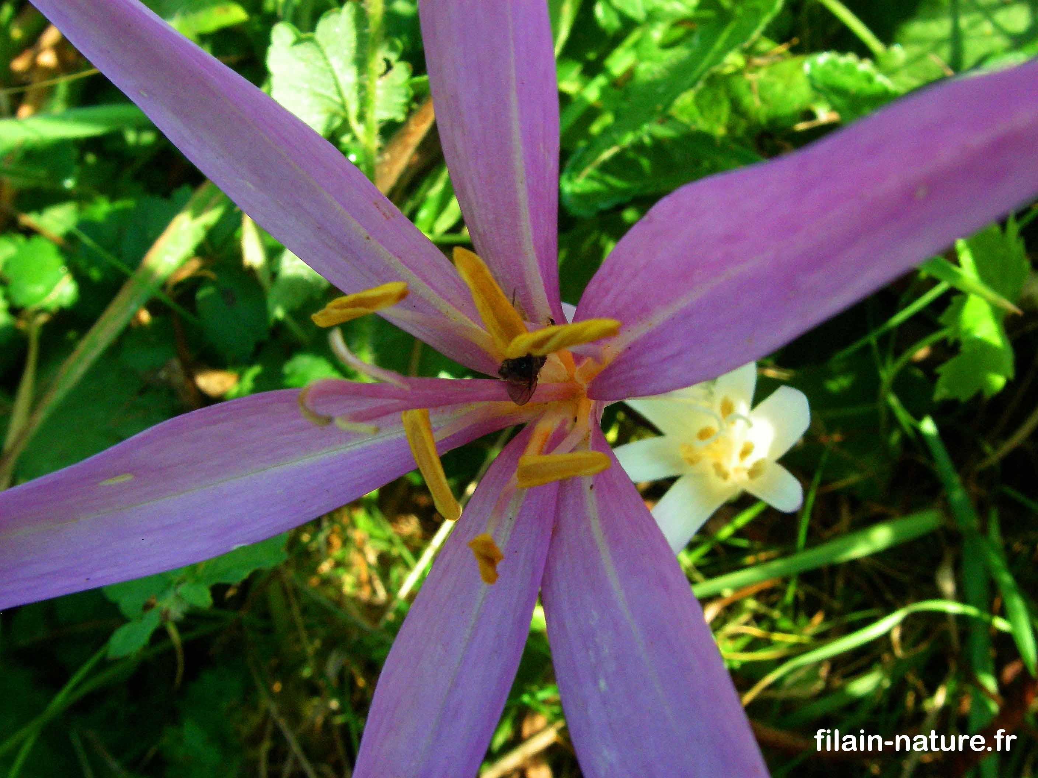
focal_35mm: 38
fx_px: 1139
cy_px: 389
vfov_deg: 37.7
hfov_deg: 49.0
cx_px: 519
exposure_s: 1/250
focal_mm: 6.3
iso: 400
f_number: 6.6
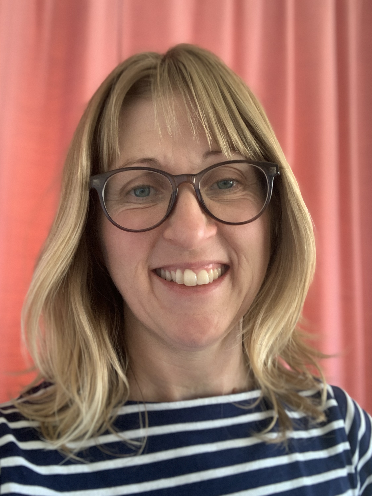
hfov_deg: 42.9
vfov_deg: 55.3
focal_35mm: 33
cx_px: 182
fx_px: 473
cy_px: 256
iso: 200
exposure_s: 1/60
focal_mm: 2.87
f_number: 2.2
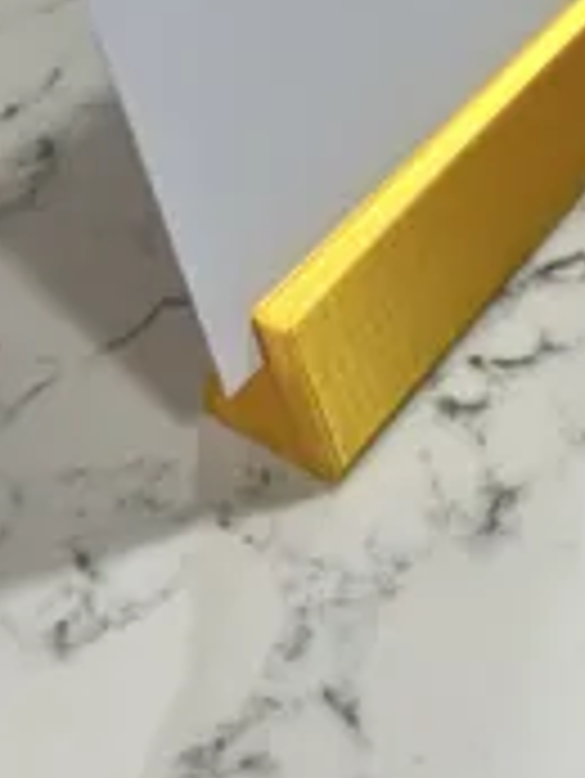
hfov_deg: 24.2
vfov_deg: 29.7
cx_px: 441
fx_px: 1350
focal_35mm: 60
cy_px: -22
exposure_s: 1/113
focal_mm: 5.7
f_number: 1.5
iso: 32
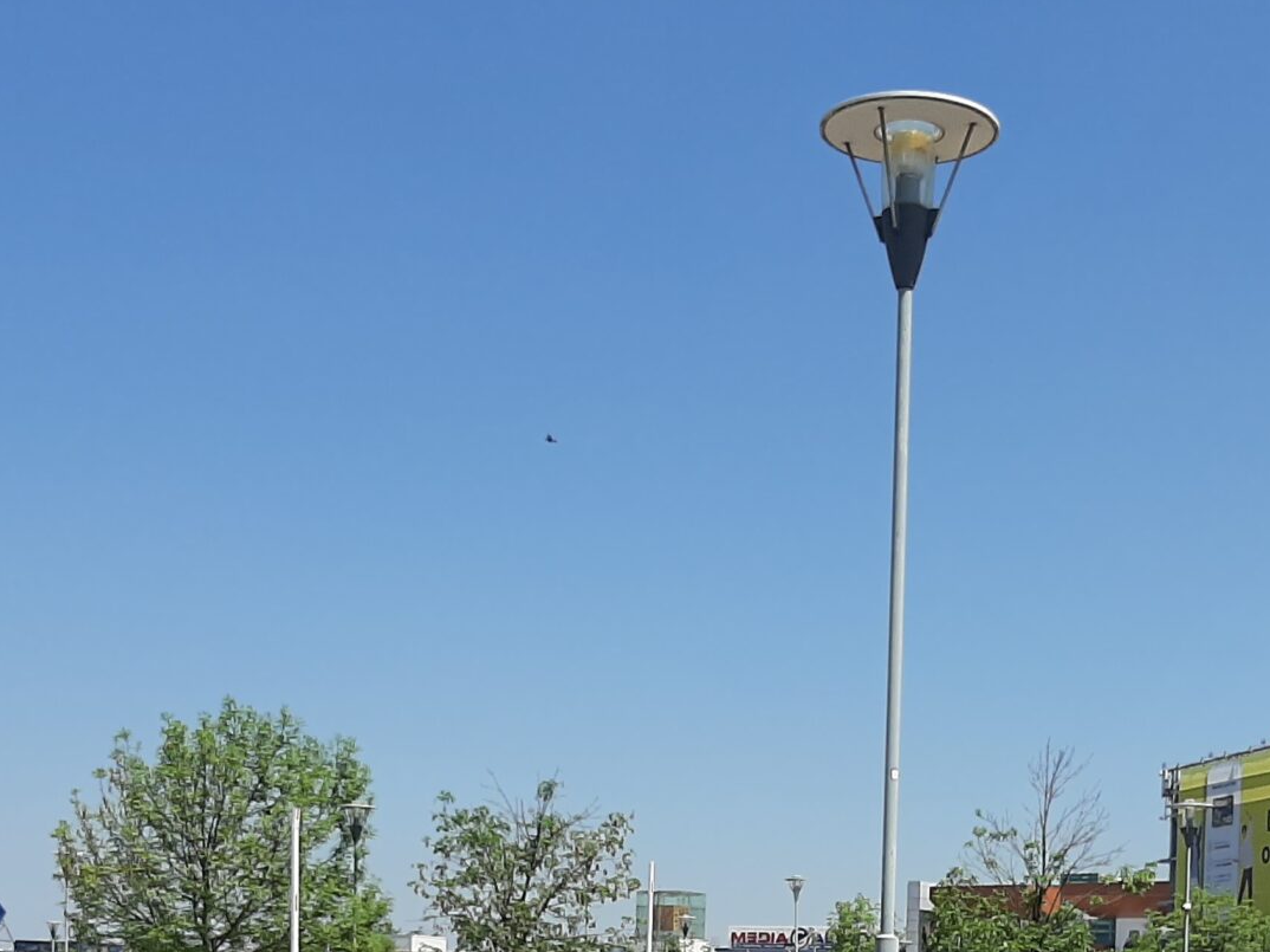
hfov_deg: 31.1
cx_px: 791
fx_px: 2274
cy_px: 1086
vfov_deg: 22.2
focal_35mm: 62
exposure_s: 1/3745
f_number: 1.7
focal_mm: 3.93
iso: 40
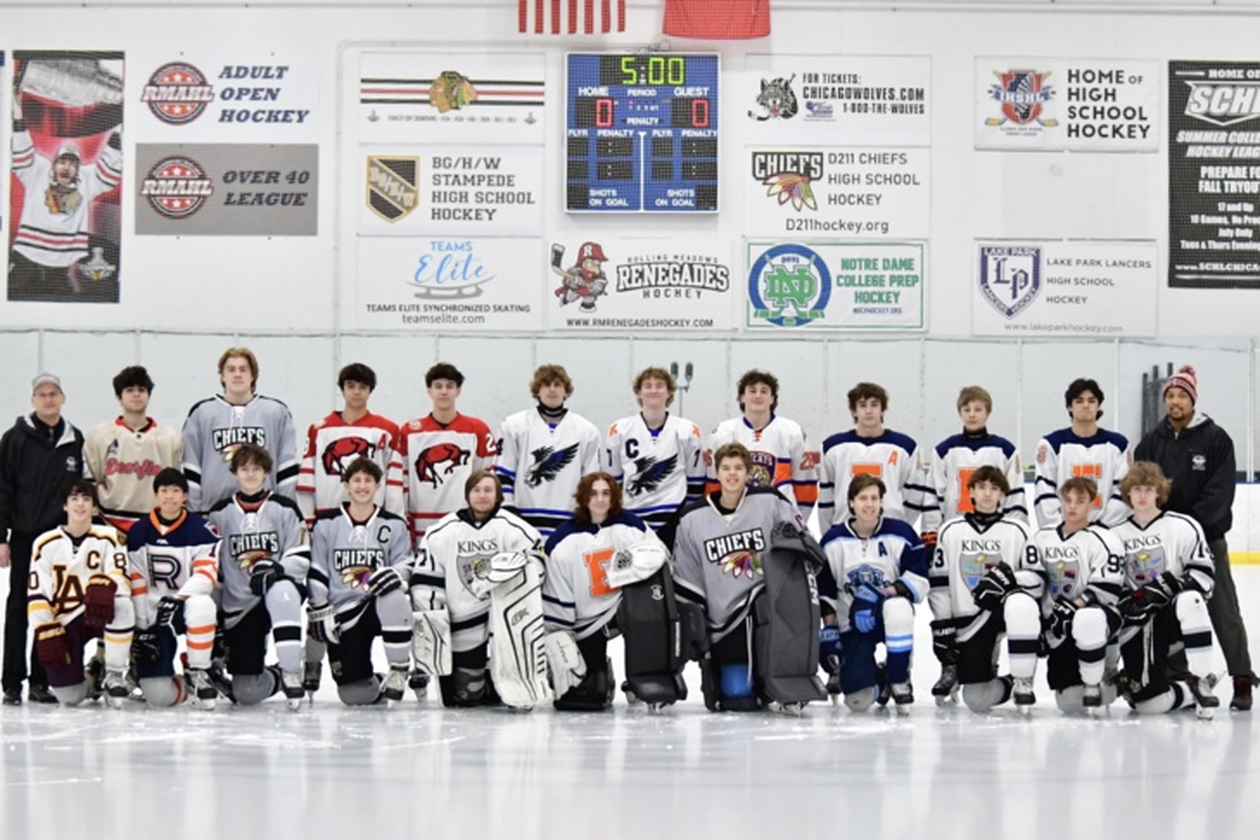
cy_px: 420
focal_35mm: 110
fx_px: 3850
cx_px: 630
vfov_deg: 12.5
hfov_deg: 18.6
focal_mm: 55
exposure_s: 1/500
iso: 4000
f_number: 4.5
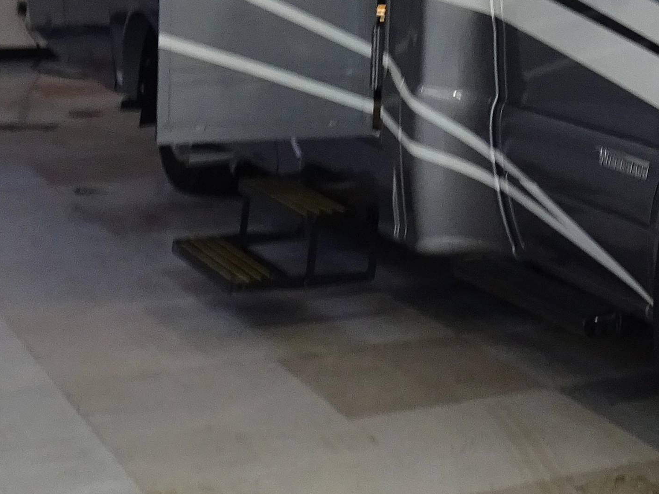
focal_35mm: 83
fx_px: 1580
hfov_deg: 23.0
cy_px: 53
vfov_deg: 17.5
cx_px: 593
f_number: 3.5
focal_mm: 4.1
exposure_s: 1/30
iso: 250
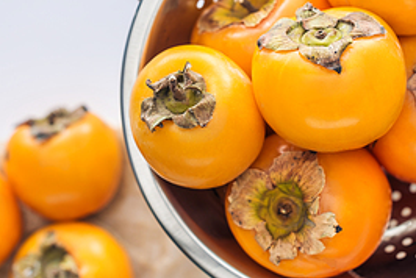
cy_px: 86
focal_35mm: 94
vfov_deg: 14.6
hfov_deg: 21.7
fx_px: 1087
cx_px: 210
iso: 64
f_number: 4.5
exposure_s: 1/160
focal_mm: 50
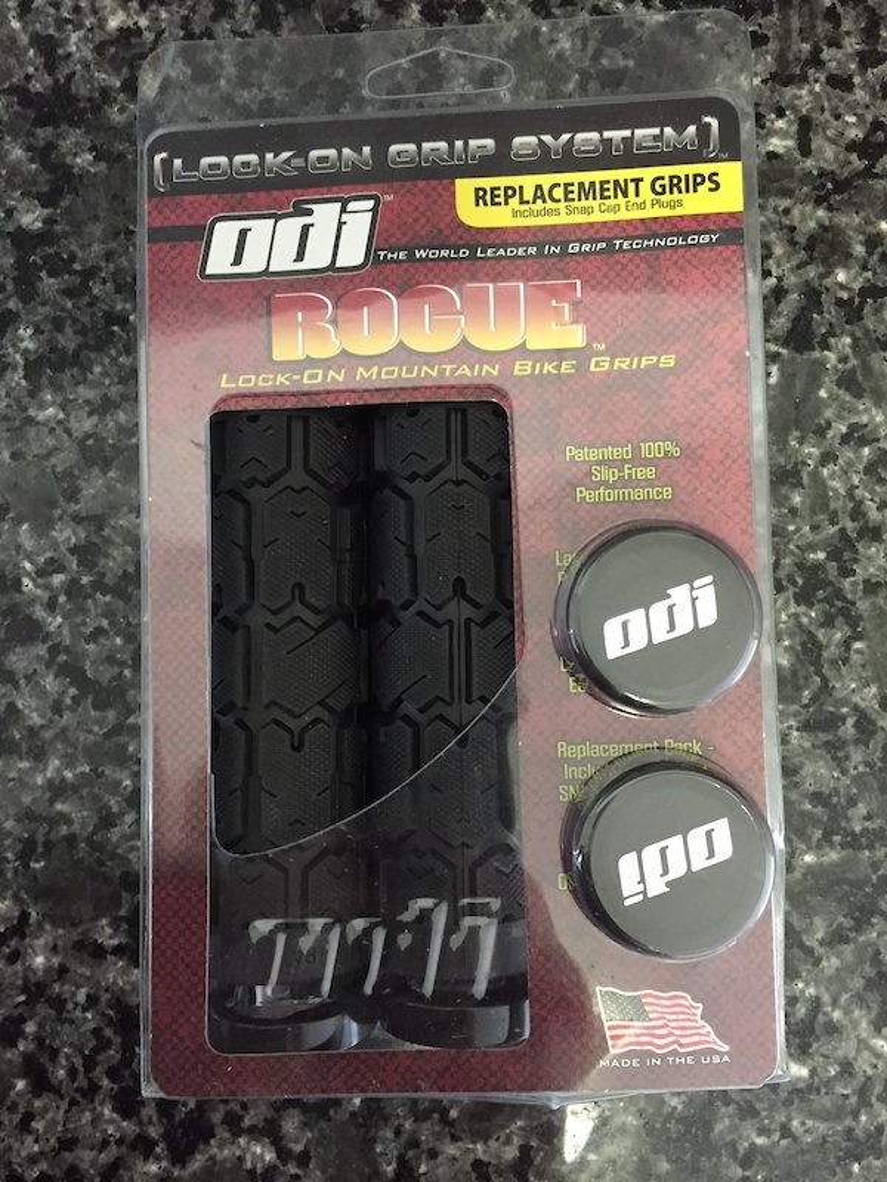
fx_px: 991
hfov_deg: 48.2
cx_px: 444
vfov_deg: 61.7
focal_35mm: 29
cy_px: 591
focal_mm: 4.15
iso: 250
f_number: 2.2
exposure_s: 1/15
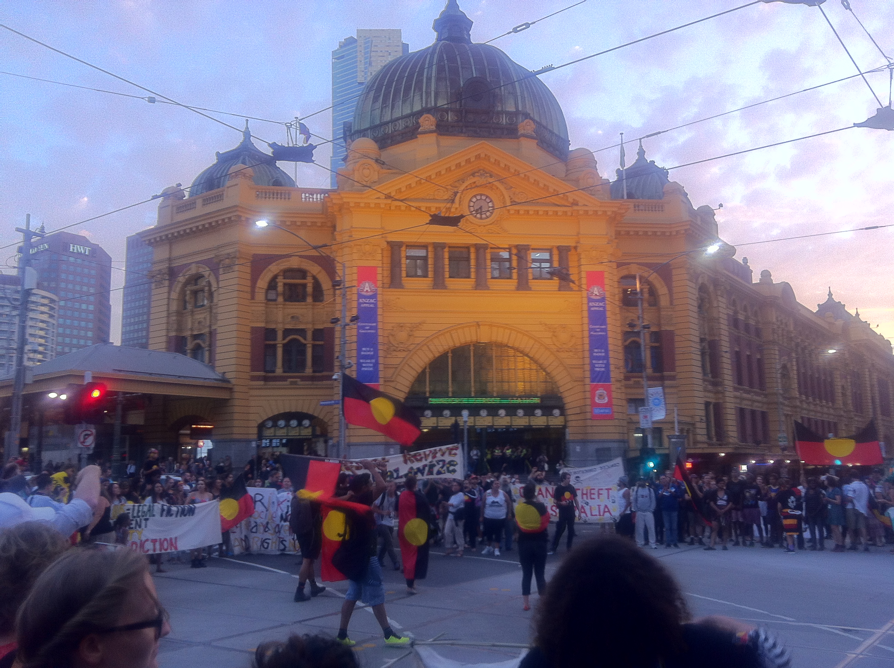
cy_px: 334
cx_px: 447
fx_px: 903
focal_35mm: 35
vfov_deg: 40.6
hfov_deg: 52.7
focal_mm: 3.85
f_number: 2.8
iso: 80
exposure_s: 1/20
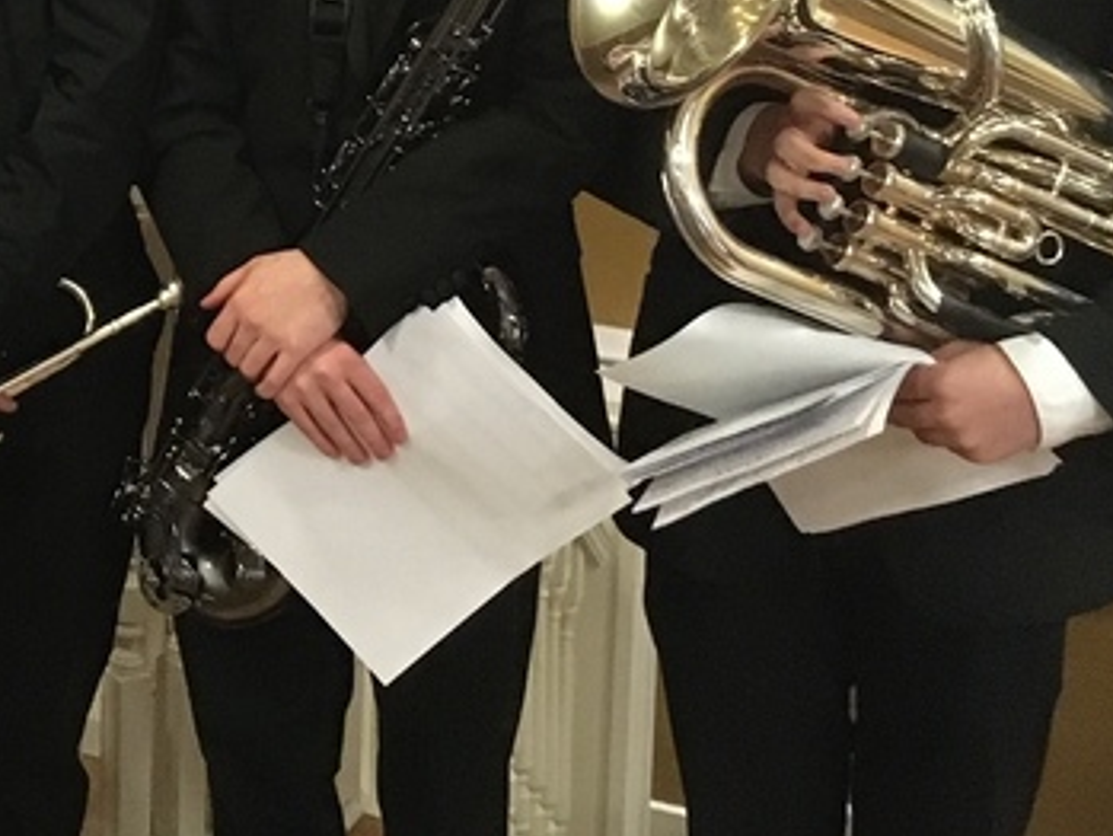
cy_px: -83
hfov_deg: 22.0
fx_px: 2670
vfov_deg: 17.2
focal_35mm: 83
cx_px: -166
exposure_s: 1/15
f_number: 2.2
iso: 320
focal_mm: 4.15
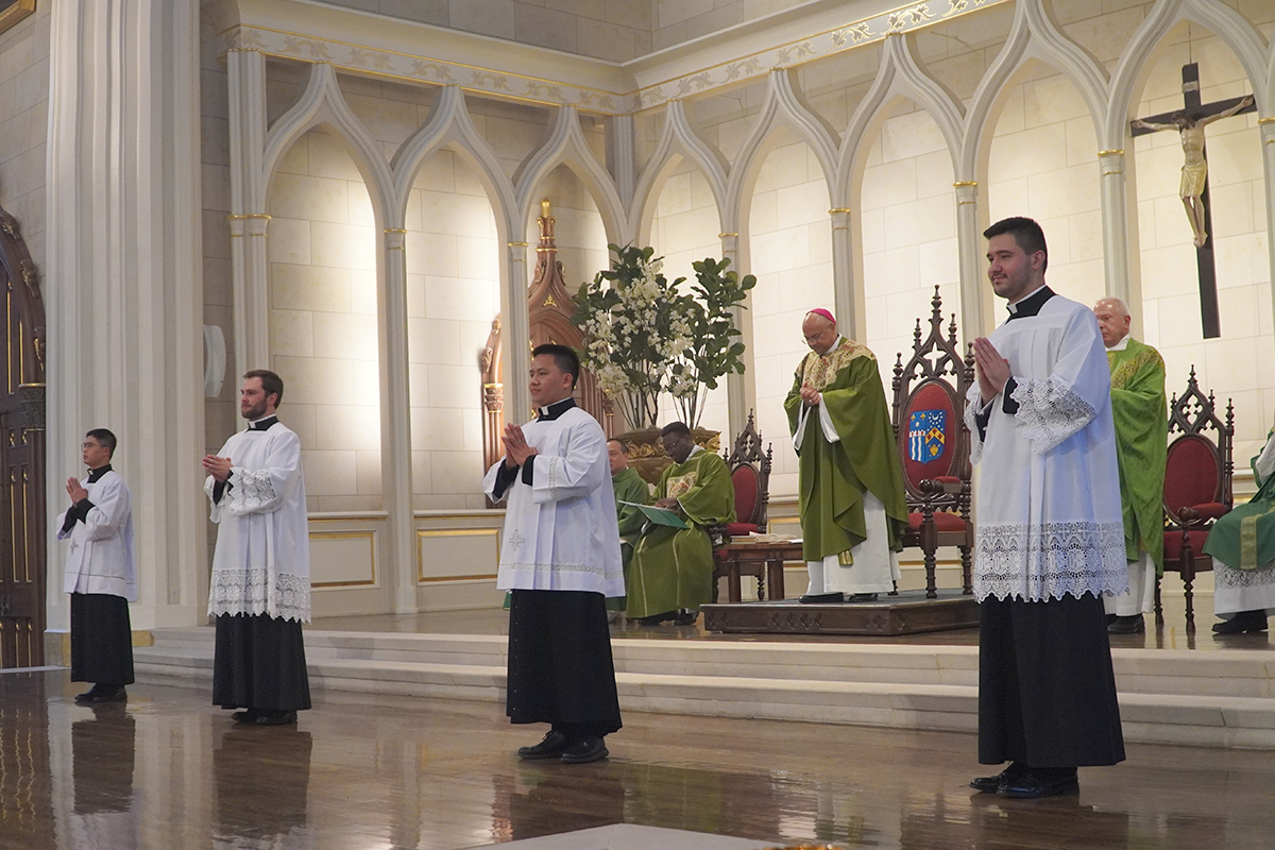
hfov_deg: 51.3
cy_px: 425
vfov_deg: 35.5
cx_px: 638
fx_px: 1328
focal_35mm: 38
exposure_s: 1/160
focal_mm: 25
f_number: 4
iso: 2000
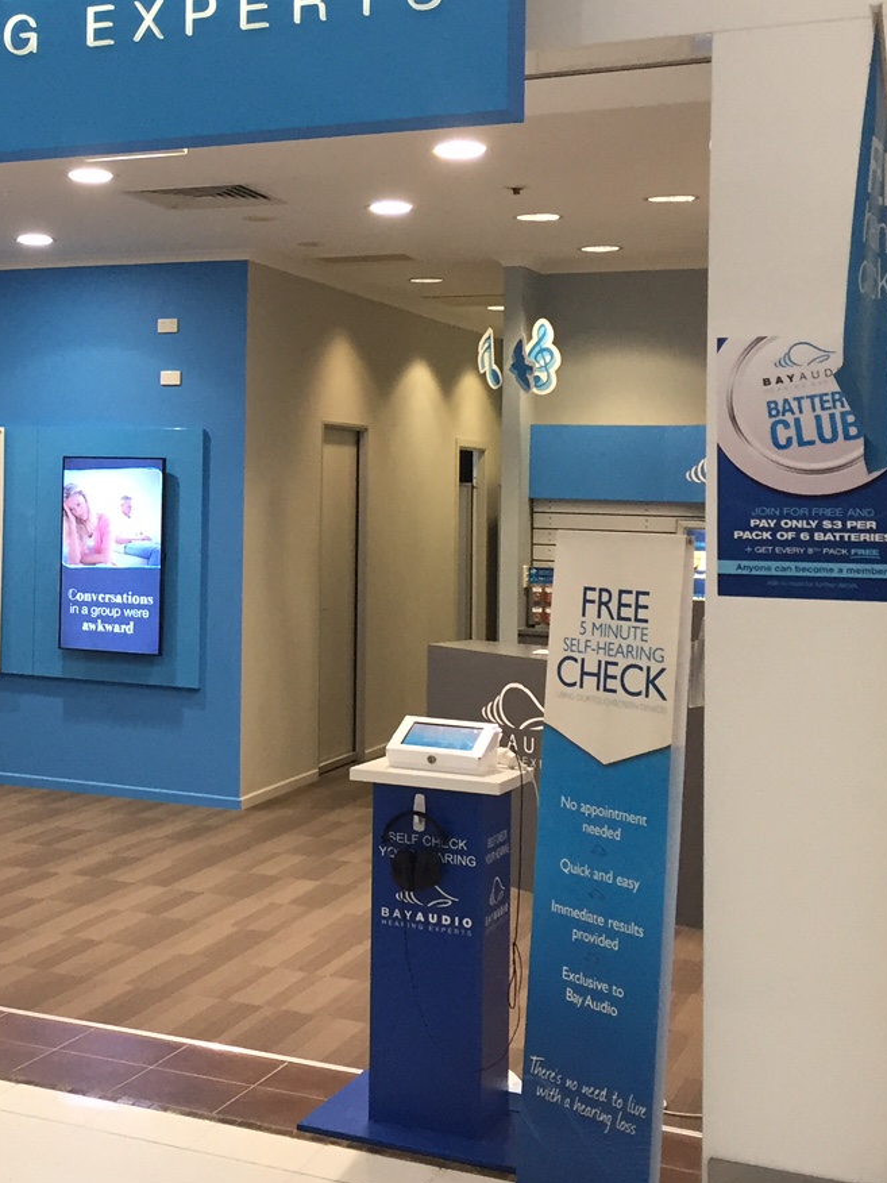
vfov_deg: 35.3
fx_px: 1845
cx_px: -34
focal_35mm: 54
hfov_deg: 25.5
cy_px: 427
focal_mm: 4.15
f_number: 2.2
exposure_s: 1/33
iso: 64
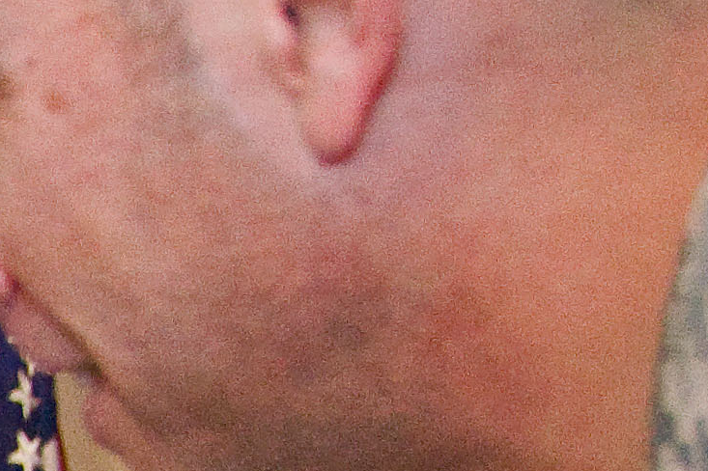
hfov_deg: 7.9
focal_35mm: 228
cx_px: -1310
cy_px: 1188
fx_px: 4482
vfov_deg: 5.8
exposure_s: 1/200
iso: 3200
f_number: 5
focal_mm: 26
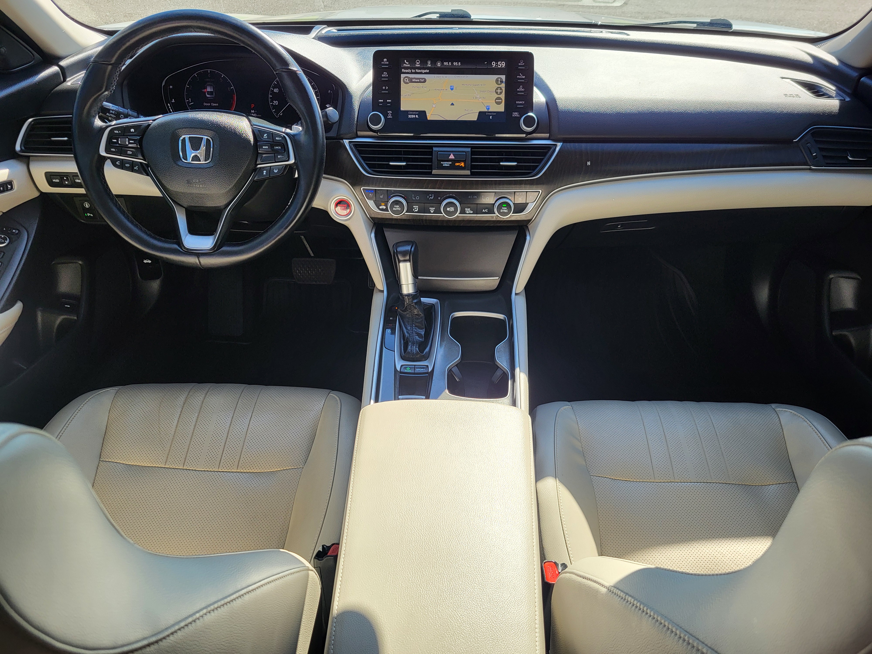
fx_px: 655
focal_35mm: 26
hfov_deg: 67.3
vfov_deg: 53.1
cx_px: 436
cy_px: 327
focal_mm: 5.4
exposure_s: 1/457
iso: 40
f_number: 1.8
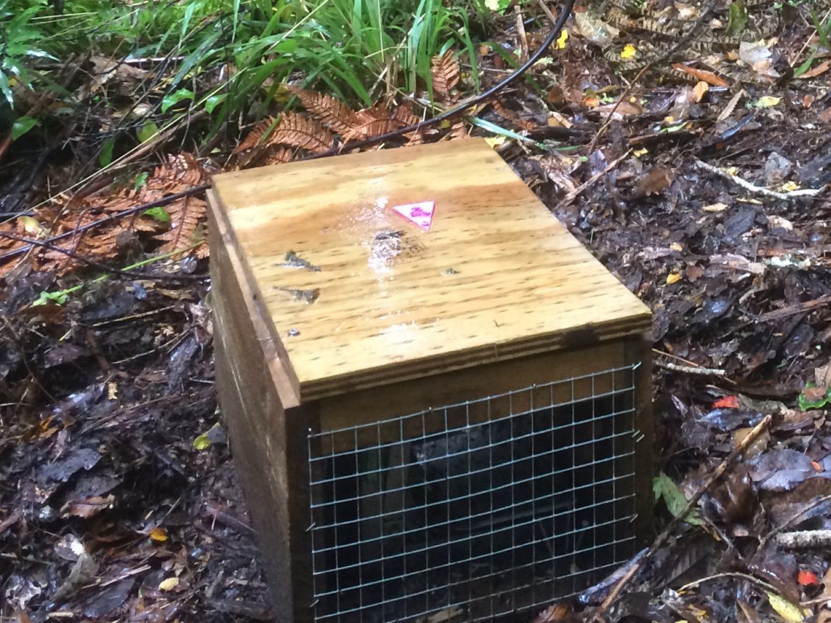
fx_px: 1176
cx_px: 599
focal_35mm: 49
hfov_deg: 38.1
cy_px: 292
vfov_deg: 29.7
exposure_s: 1/33
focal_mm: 4.15
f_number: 2.2
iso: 200
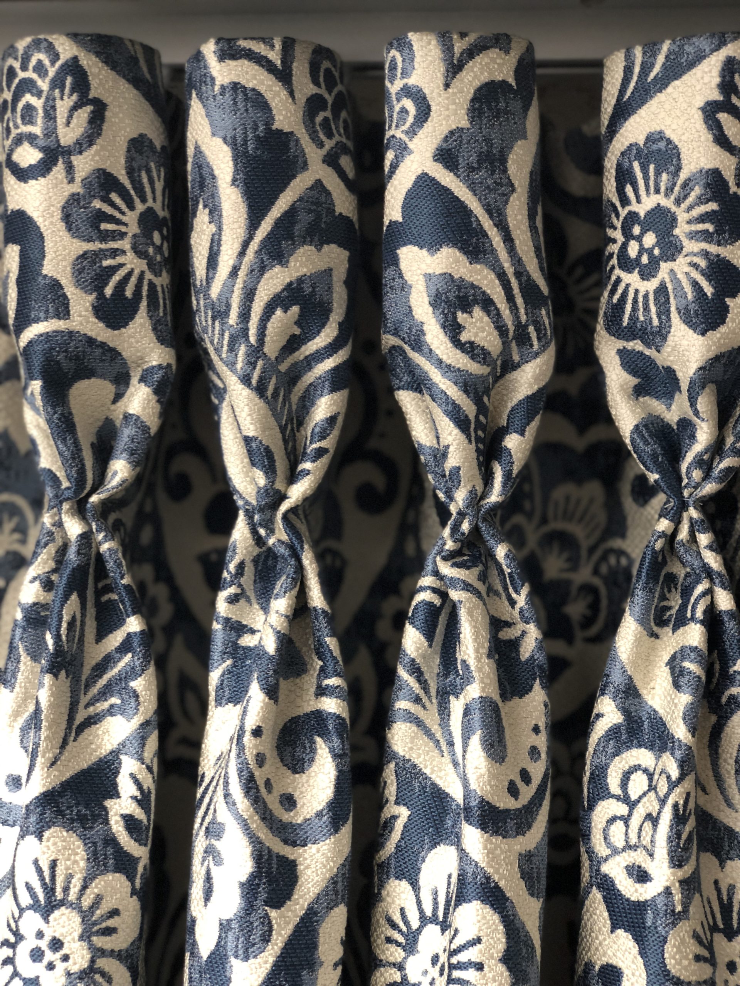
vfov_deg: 36.8
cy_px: 493
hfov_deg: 28.0
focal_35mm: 52
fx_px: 1482
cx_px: 370
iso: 100
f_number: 2.4
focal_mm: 6
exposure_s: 1/40
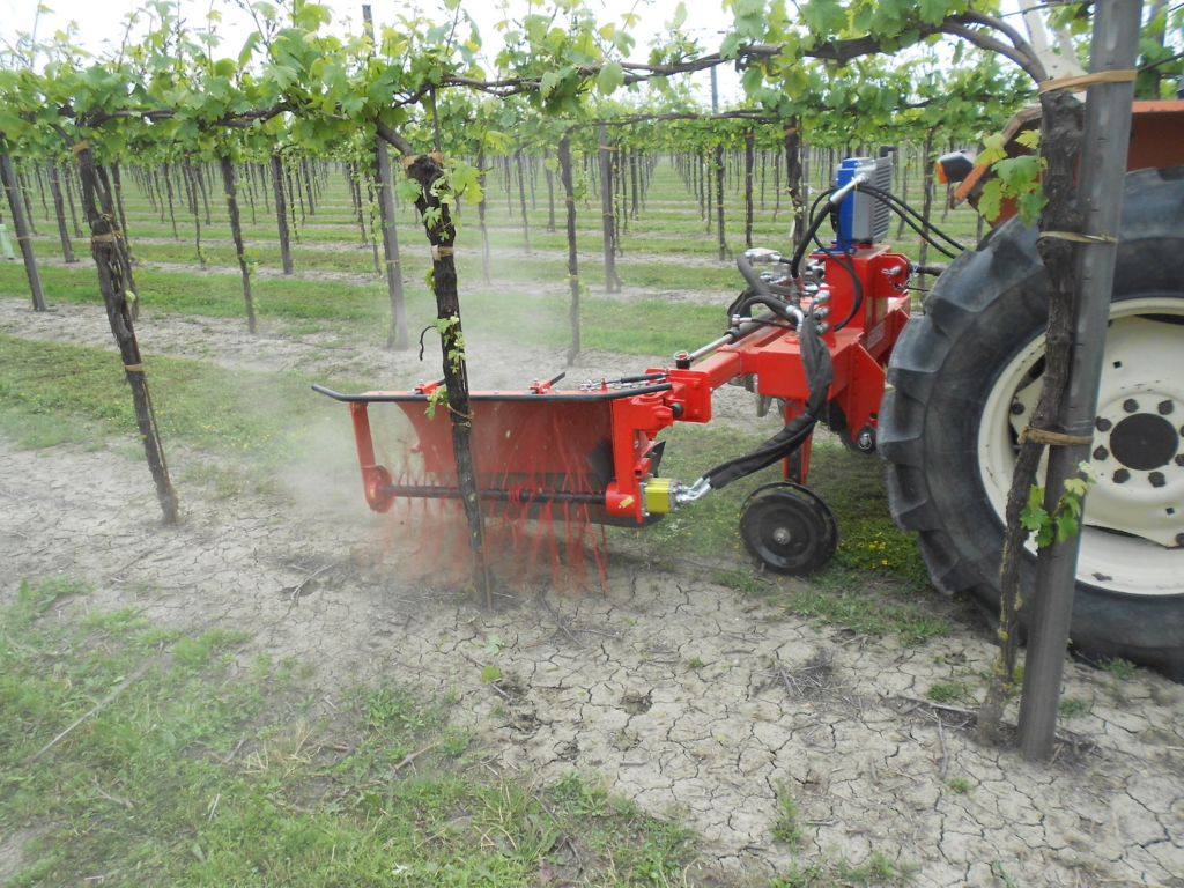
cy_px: 444
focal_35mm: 26
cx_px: 592
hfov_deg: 67.3
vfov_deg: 53.1
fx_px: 889
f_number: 3.2
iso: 80
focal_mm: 4.6
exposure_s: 1/250
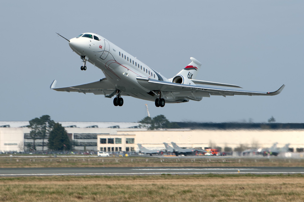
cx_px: 152
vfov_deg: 6.9
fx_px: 1689
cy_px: 101
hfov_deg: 10.3
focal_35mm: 200
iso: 64
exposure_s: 1/320
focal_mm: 200
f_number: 8
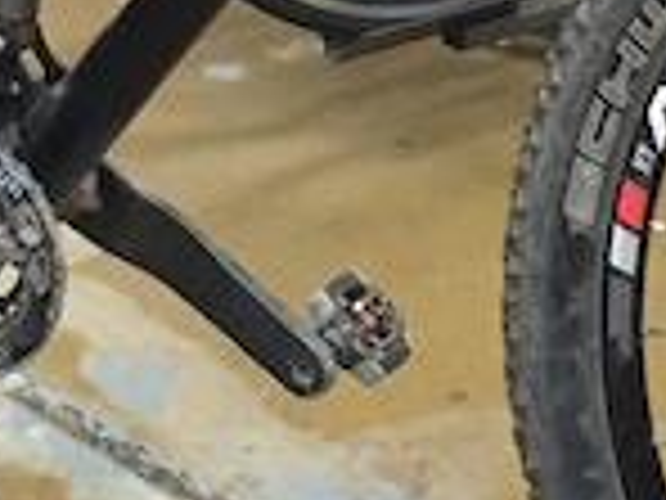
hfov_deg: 12.6
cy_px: -9
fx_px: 3021
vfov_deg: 9.4
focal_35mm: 157
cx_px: 432
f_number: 2.2
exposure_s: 1/30
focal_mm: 4.15
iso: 250
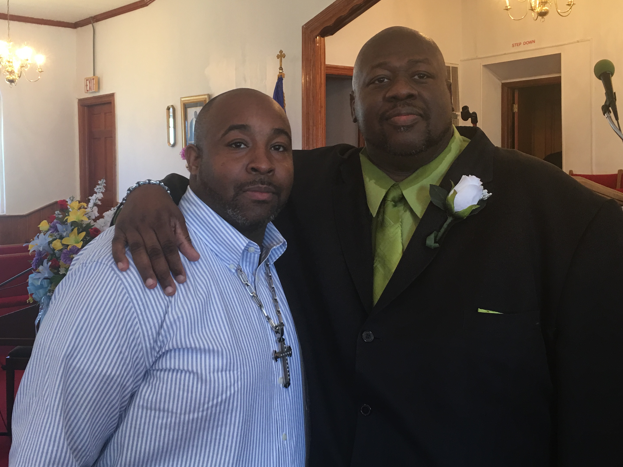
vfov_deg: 35.1
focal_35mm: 41
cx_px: 289
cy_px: 203
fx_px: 738
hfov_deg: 45.7
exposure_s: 1/15
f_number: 2.2
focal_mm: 4.15
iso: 32
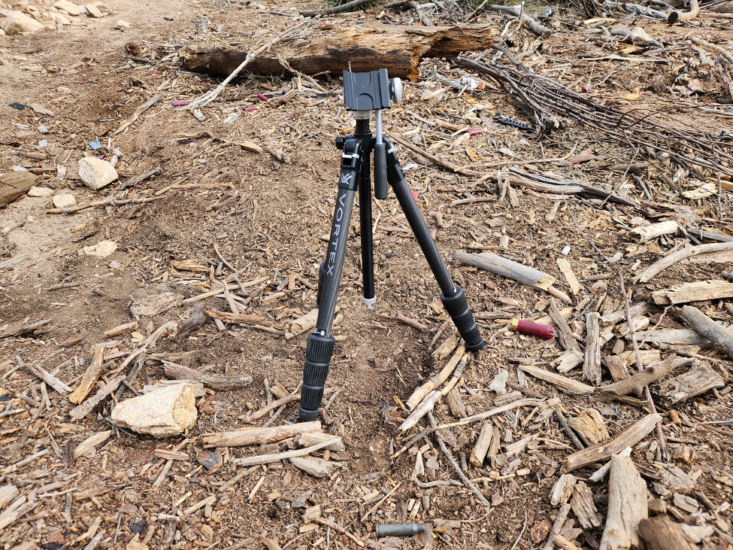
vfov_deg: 58.9
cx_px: 366
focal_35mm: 23
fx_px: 487
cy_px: 275
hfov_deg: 73.9
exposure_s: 1/370
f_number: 1.8
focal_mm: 6.4
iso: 12
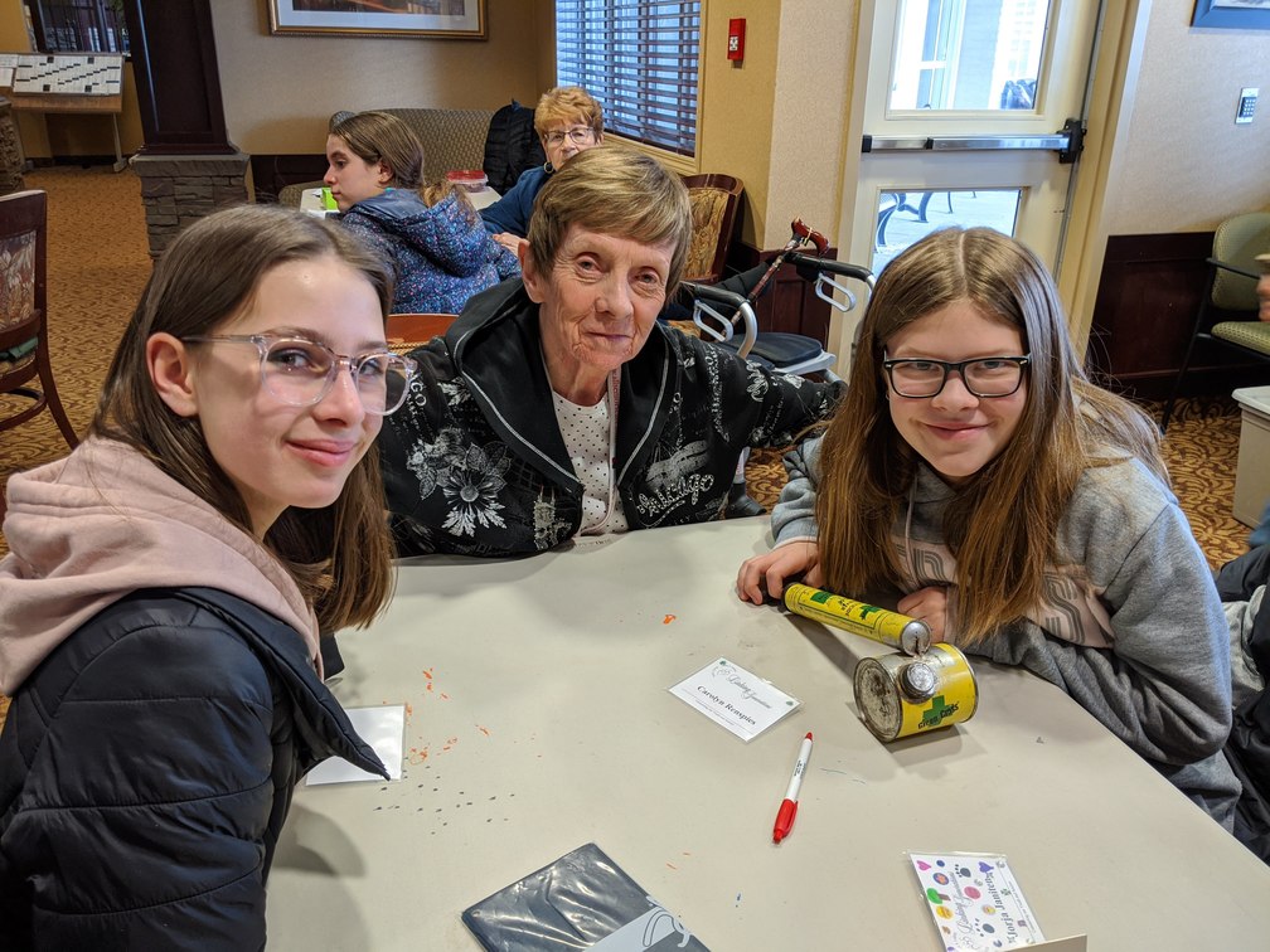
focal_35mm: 27
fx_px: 991
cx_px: 635
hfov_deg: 65.3
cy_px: 476
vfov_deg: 51.4
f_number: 1.8
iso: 69
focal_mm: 4.44
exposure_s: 1/24
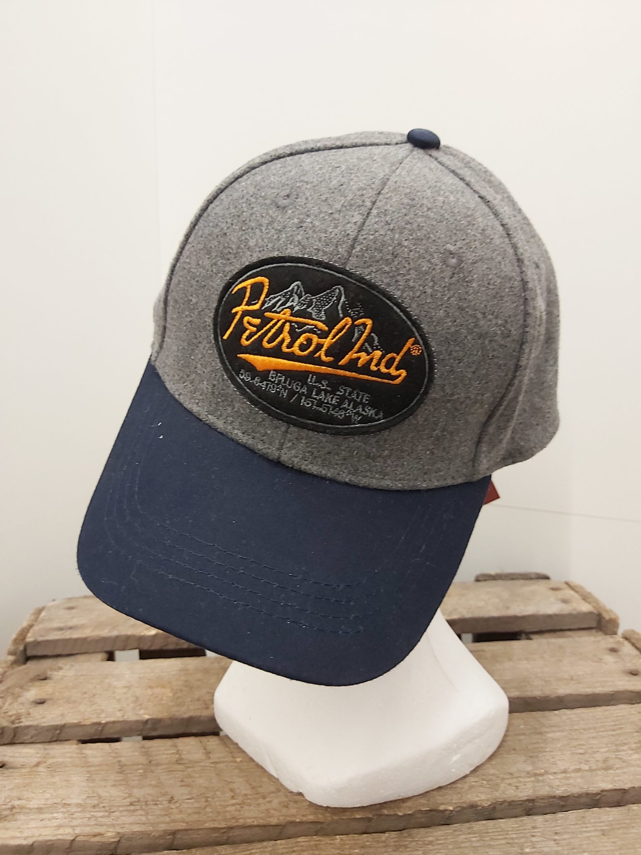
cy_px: 428
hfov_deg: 53.1
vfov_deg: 67.3
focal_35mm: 26
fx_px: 642
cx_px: 320
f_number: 1.7
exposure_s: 1/33
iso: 250
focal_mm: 3.92
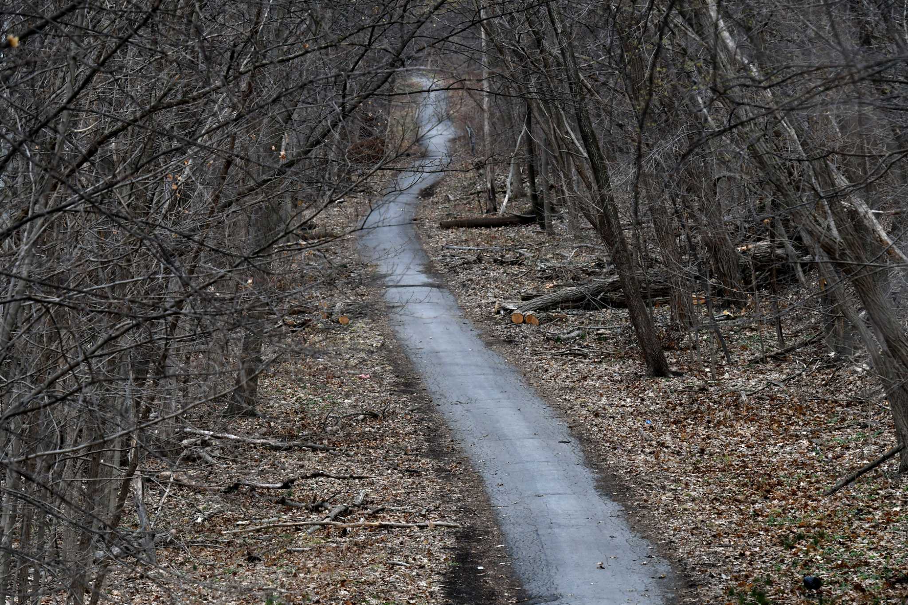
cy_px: 302
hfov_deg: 10.2
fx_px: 5107
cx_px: 454
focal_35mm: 202
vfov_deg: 6.8
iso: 640
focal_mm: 135
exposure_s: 1/2500
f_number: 4
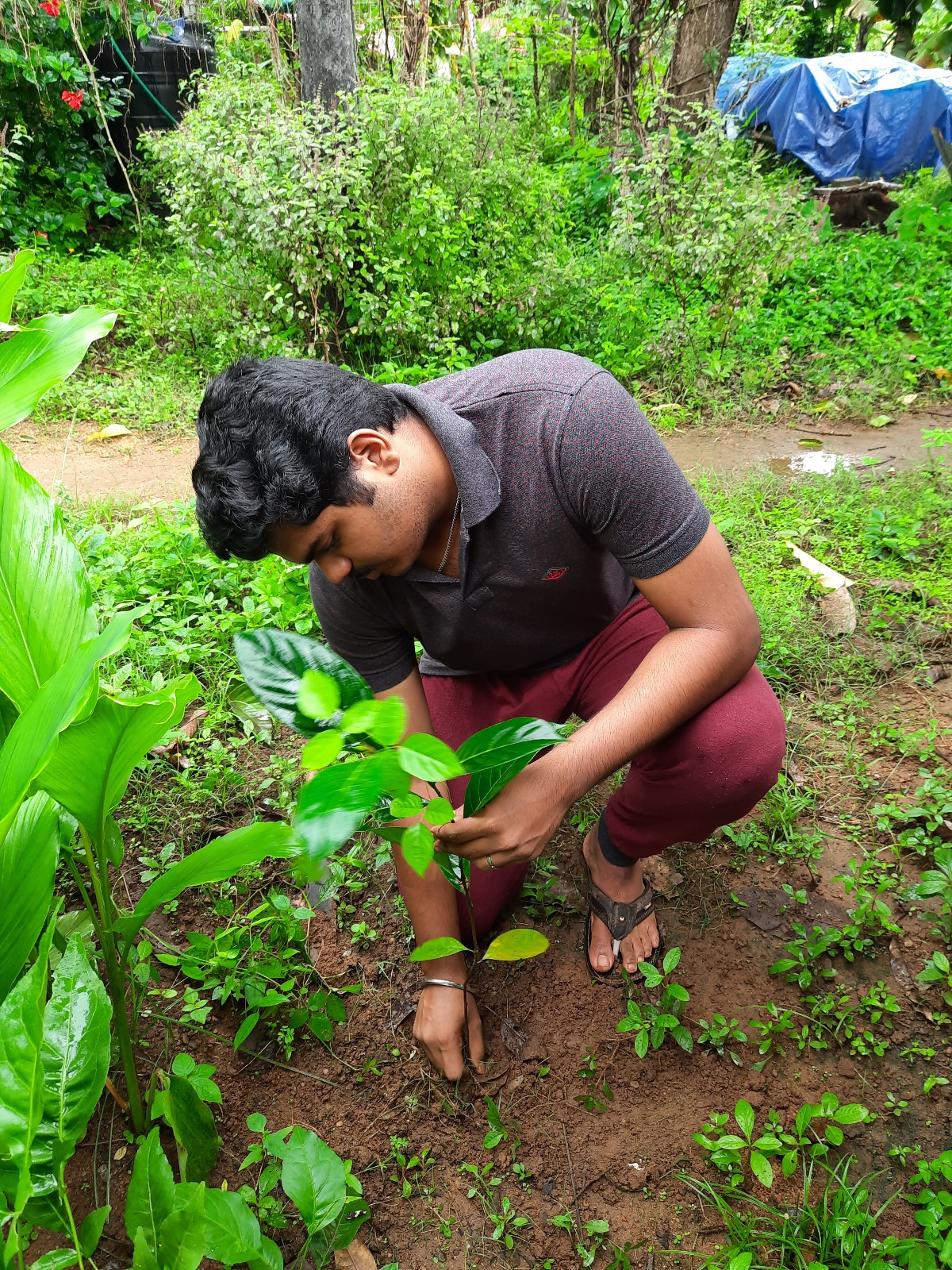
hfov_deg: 54.9
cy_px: 635
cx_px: 476
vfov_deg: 69.4
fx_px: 917
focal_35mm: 25
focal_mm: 4.6
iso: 100
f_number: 2
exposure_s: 1/50
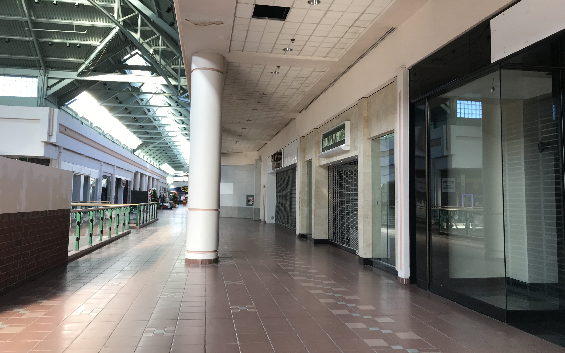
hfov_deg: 62.9
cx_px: 281
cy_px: 163
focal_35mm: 30
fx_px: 462
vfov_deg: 41.8
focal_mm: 3.99
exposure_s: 1/120
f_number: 1.8
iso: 32
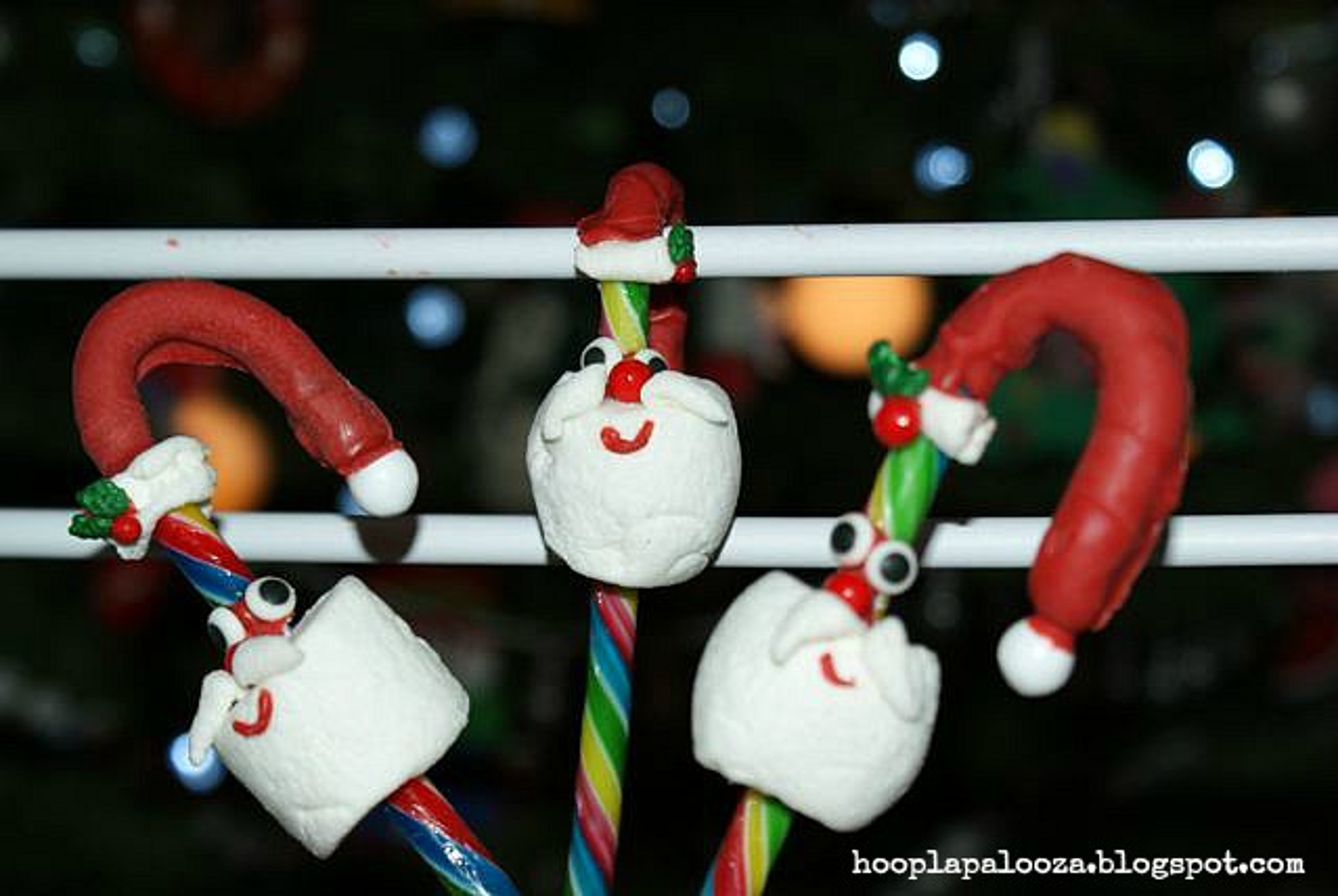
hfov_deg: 27.0
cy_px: 448
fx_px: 2791
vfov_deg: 18.2
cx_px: 669
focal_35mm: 75
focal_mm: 50
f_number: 5.6
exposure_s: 1/80
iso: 400
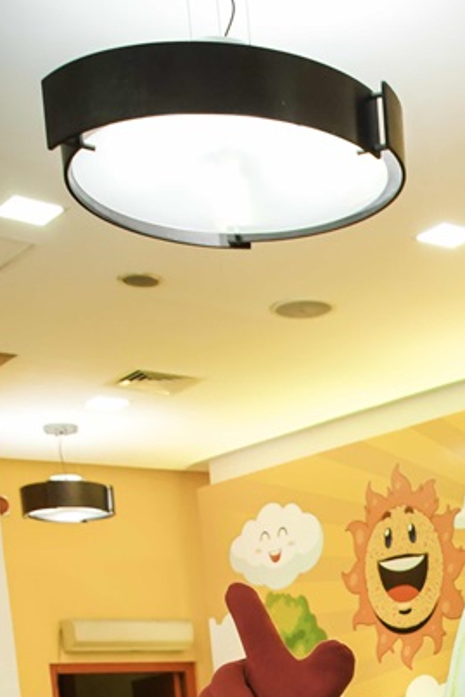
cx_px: 660
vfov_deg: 22.1
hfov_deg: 16.8
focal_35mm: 75
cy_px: 1058
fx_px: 1452
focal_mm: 24
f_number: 5.6
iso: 2000
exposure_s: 1/125
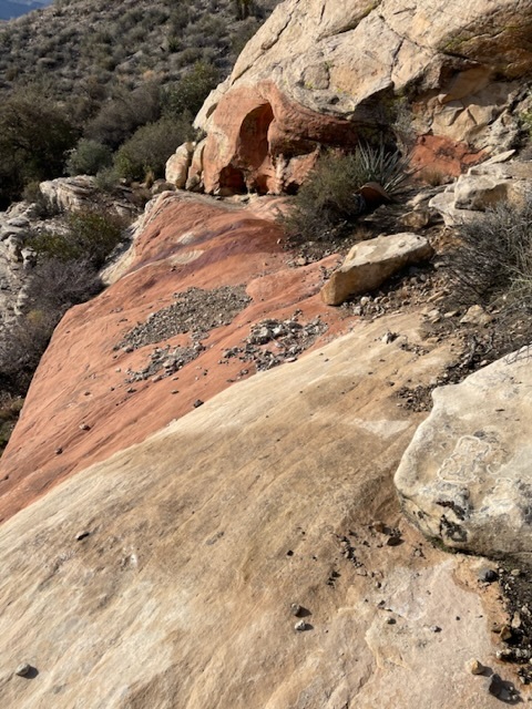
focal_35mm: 26
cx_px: 266
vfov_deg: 67.3
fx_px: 533
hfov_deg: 53.1
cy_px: 354
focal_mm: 4.2
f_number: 1.6
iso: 32
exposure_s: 1/3401
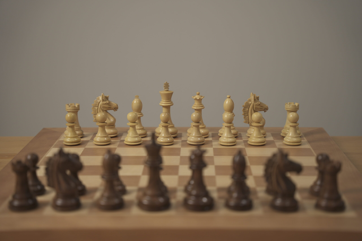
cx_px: 181
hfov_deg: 28.8
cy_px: 120
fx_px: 704
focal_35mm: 70
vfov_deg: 19.5
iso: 320
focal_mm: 70
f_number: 2.8
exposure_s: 1/60
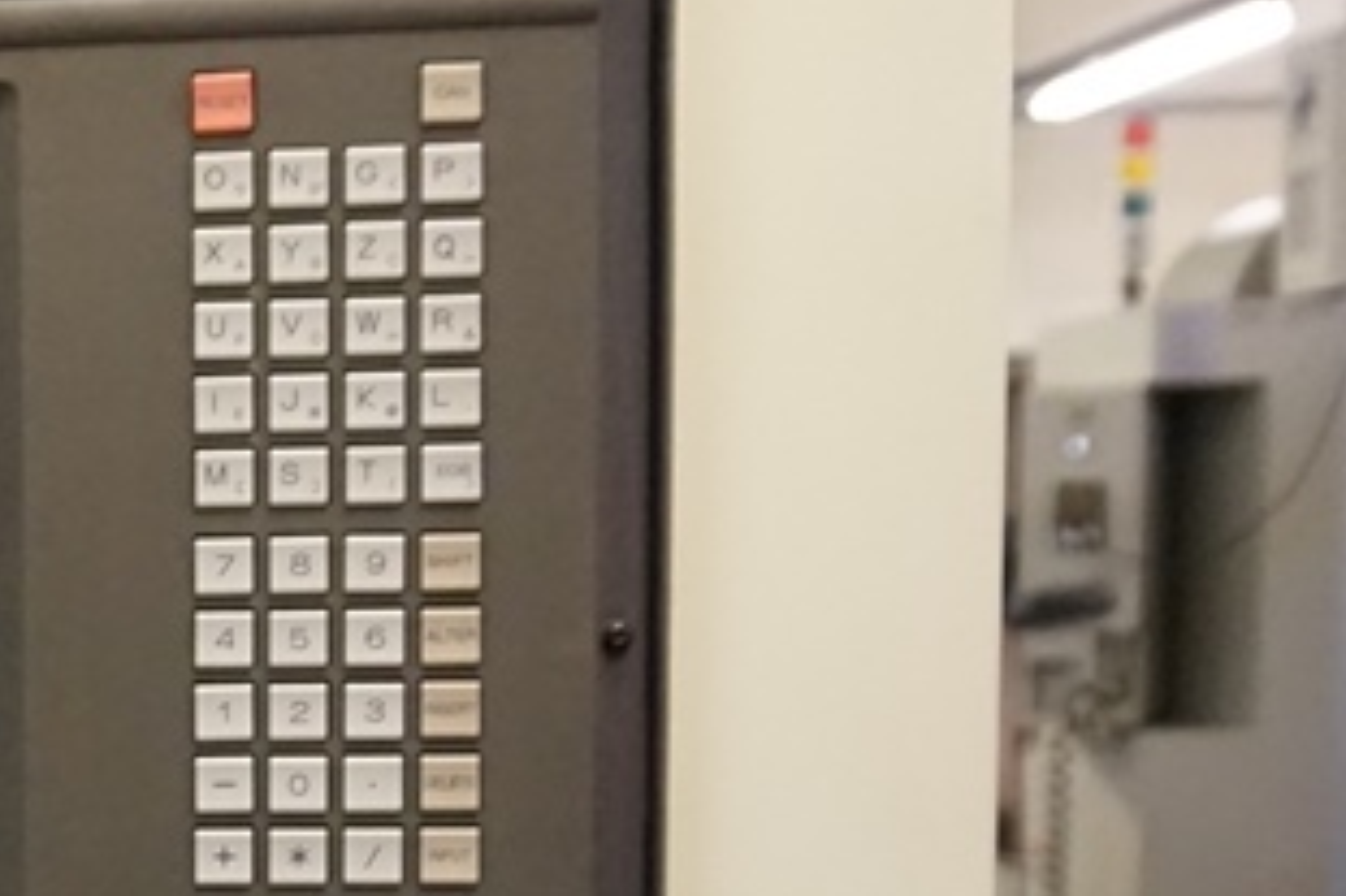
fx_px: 2952
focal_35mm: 79
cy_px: 805
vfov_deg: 17.0
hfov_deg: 22.5
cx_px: -489
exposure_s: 1/160
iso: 3200
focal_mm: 16
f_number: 3.5
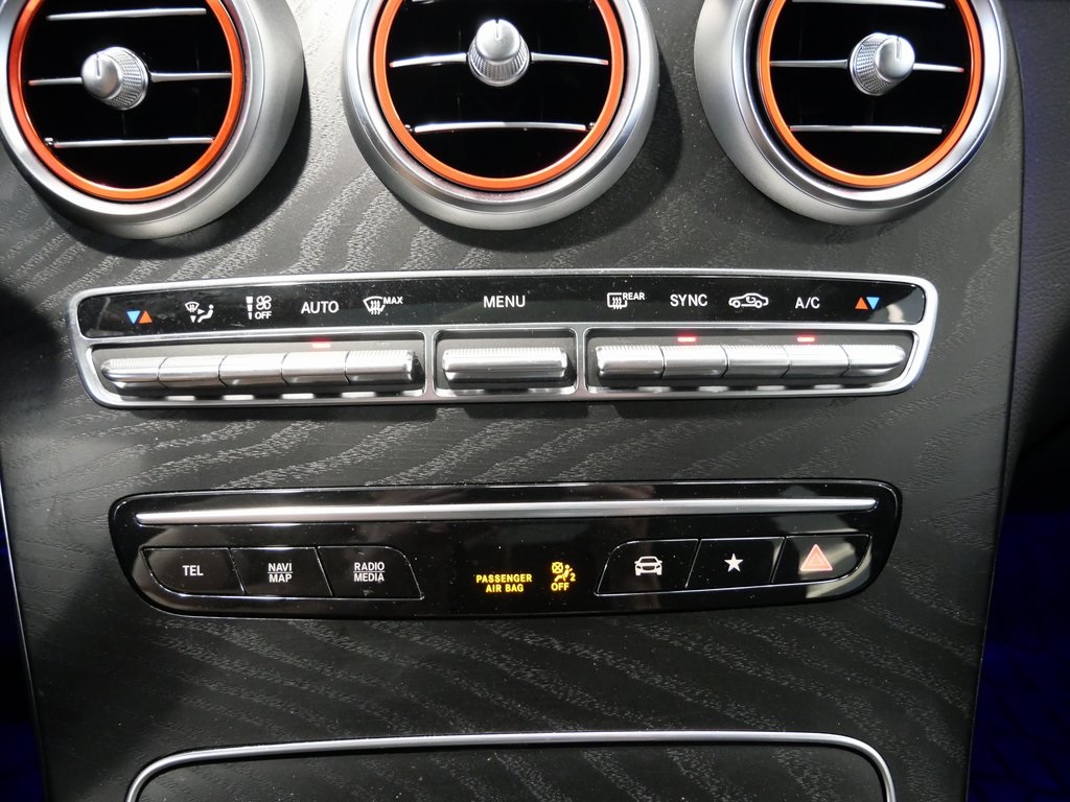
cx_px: 535
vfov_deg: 46.8
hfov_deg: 60.0
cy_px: 401
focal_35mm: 30
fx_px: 927
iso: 3200
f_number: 3.7
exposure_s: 1/8
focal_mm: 15
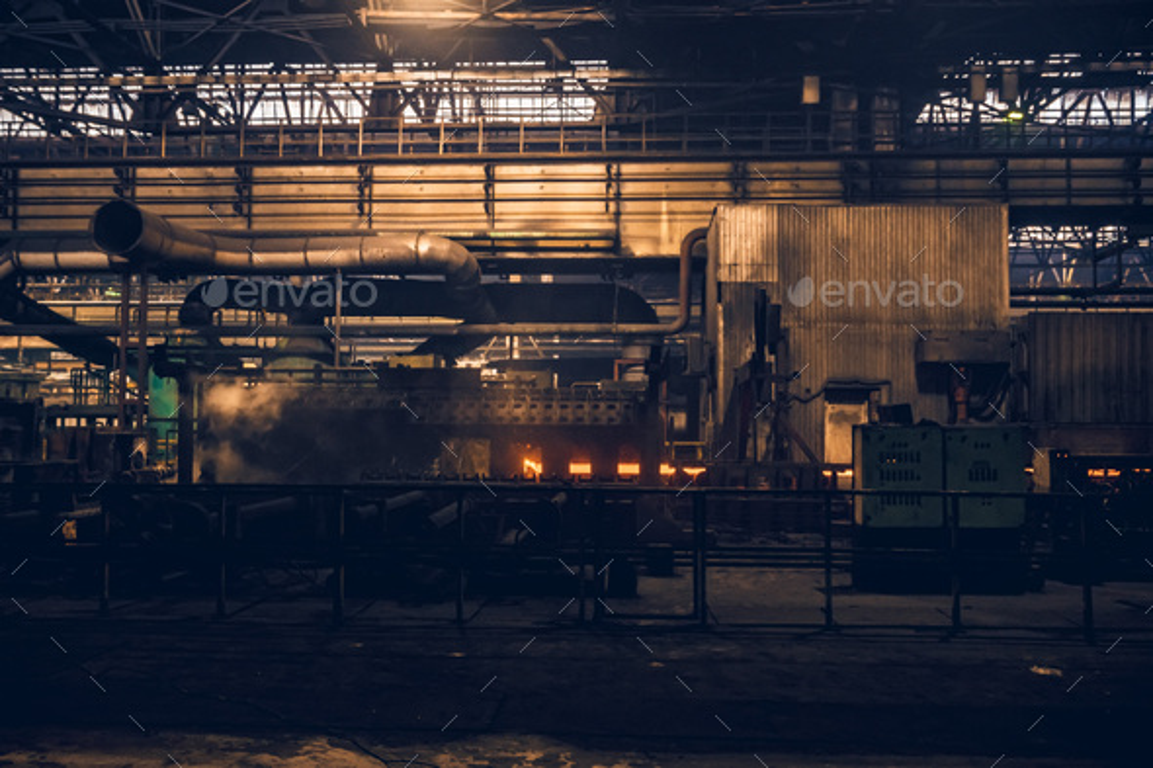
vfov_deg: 40.5
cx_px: 576
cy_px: 384
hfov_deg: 58.0
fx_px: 1041
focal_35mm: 32
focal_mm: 32.5
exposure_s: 1/80
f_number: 5.6
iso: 800
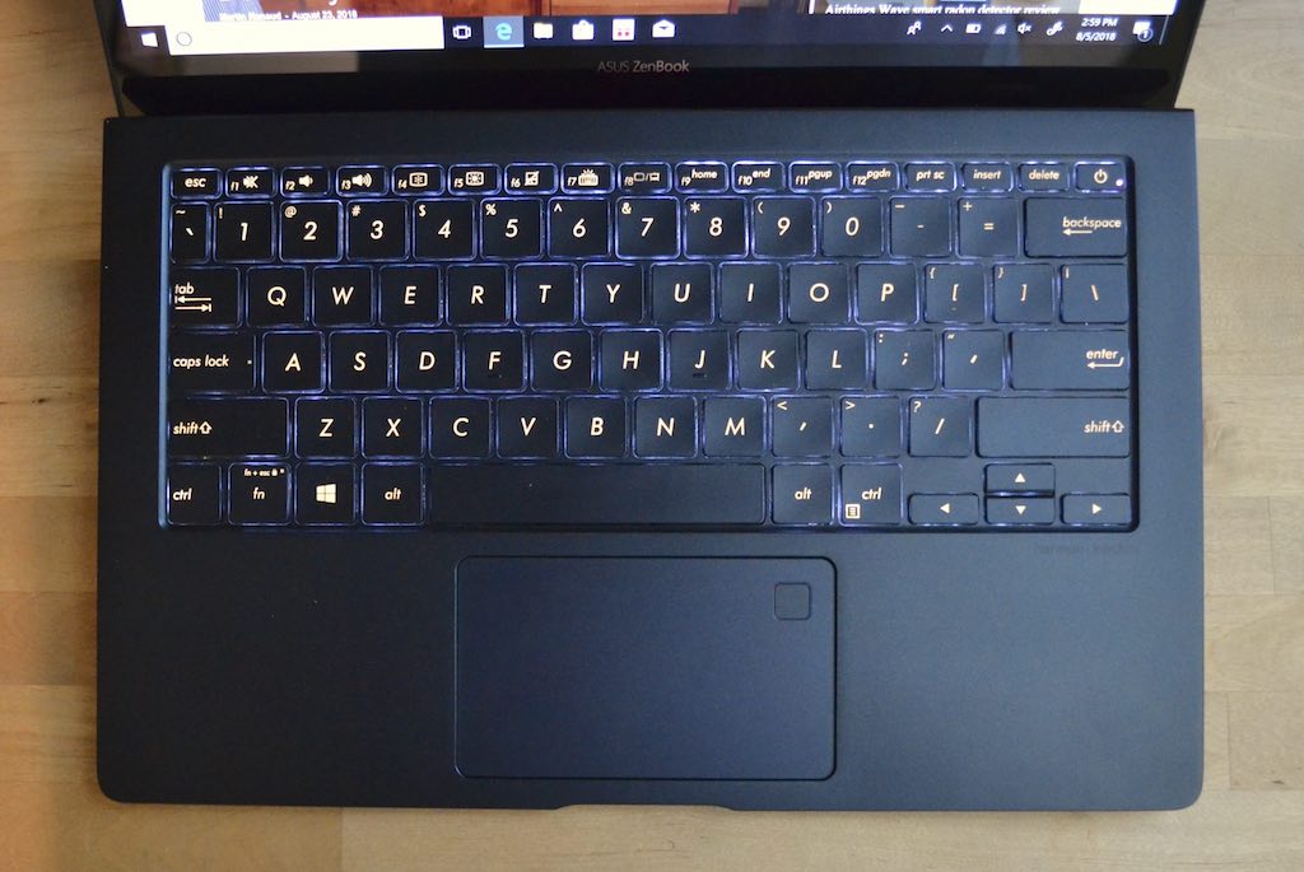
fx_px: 979
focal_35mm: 27
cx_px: 652
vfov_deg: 48.0
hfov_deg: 67.3
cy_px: 436
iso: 2200
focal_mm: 18
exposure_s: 1/15
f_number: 3.5
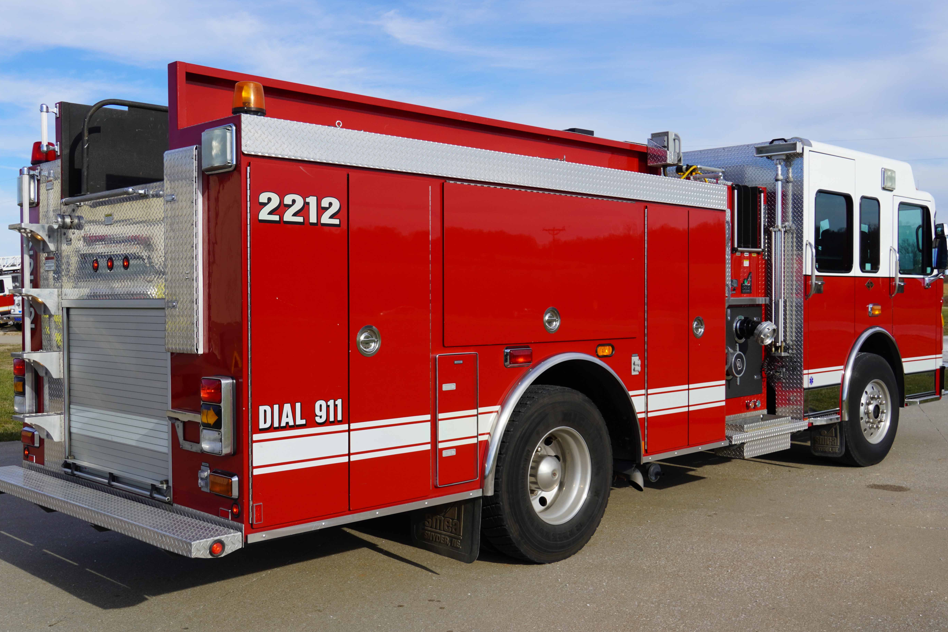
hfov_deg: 51.2
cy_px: 313
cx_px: 468
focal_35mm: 38
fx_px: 989
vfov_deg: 35.5
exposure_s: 1/160
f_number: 10
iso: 100
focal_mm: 23
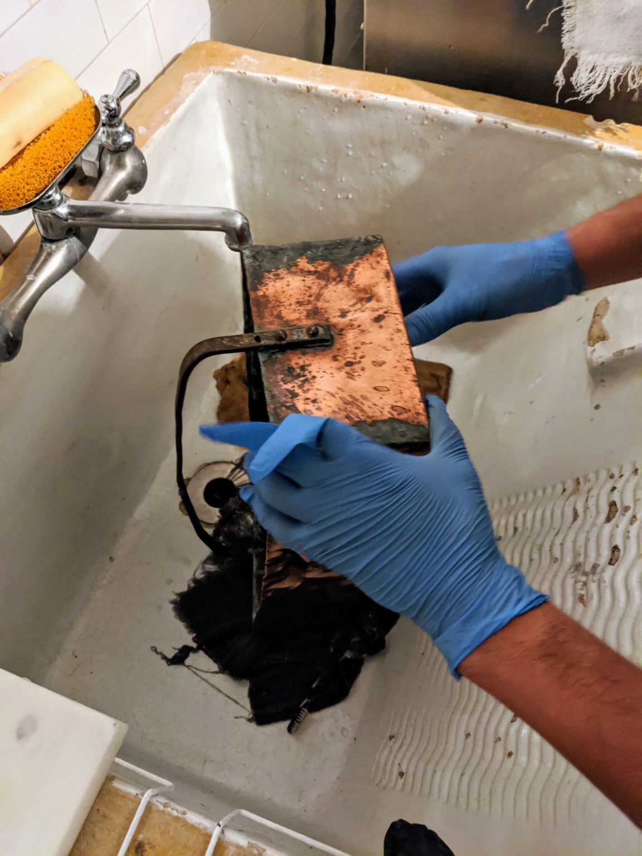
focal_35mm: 27
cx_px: 321
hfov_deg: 51.4
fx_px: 668
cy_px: 428
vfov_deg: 65.3
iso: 500
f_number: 1.73
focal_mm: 4.38
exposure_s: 1/30
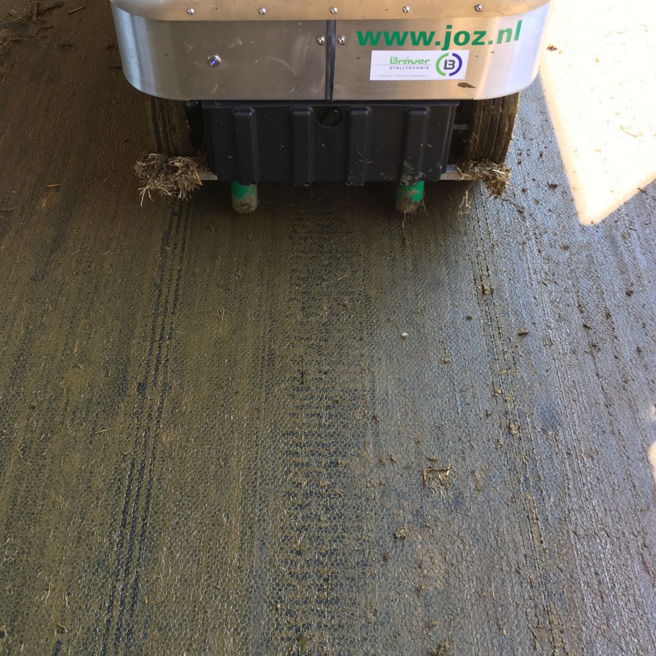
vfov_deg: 42.8
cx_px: 299
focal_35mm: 39
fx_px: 836
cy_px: 340
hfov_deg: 42.8
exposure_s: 1/50
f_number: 2.2
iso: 32
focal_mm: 4.15
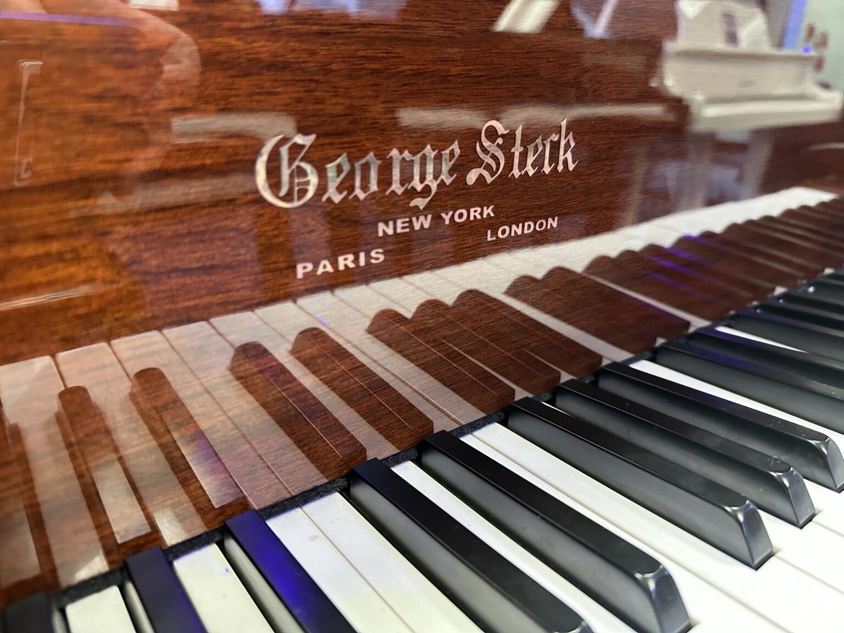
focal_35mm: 24
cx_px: 422
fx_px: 585
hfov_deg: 71.6
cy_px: 316
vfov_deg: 56.8
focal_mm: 6.86
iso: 640
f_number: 1.78
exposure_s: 1/42
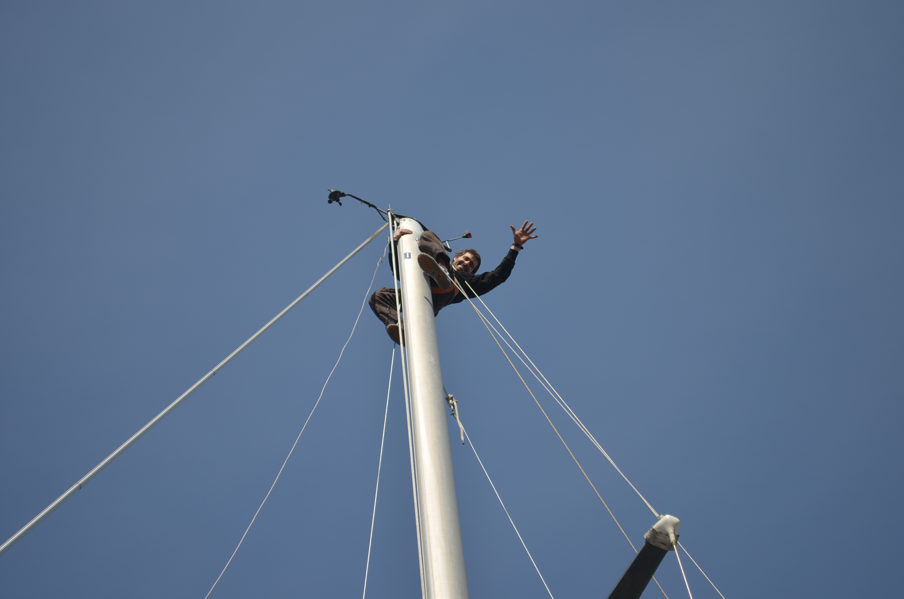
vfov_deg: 16.5
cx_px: 452
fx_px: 2067
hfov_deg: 24.7
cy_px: 300
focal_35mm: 82
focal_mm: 55
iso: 100
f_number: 5.6
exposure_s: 1/640
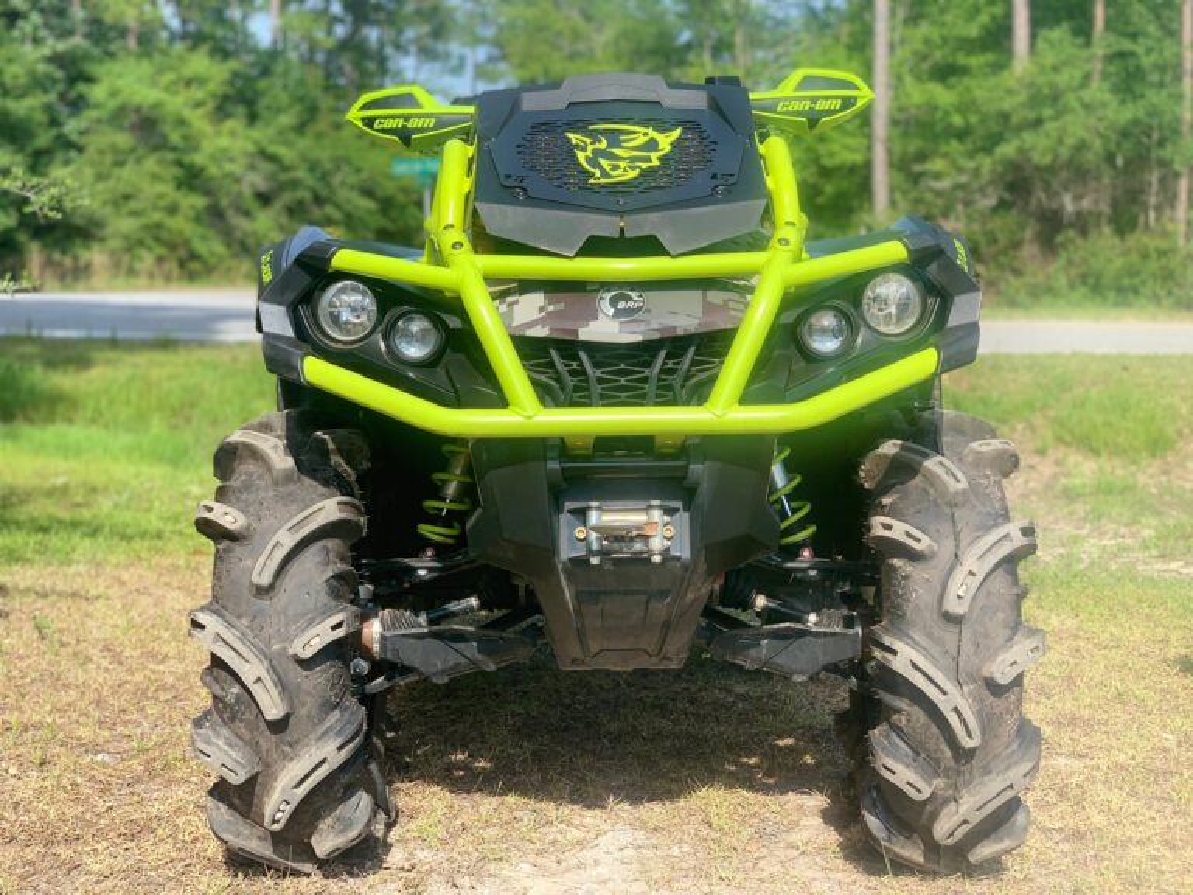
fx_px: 1792
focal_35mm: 52
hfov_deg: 36.8
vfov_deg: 28.0
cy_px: 448
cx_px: 596
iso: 16
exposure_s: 1/489
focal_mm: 6
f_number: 2.4
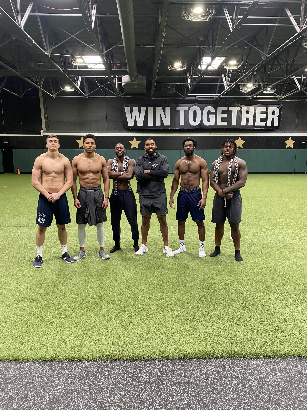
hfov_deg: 53.1
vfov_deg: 67.3
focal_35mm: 26
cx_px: 154
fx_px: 307
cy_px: 205
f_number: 1.8
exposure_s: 1/60
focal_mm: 4.25
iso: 160
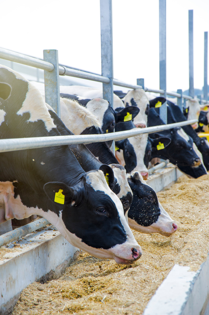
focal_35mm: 158
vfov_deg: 13.1
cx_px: 104
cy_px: 158
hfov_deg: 8.7
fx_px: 1377
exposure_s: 1/200
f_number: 5.6
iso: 100
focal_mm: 105
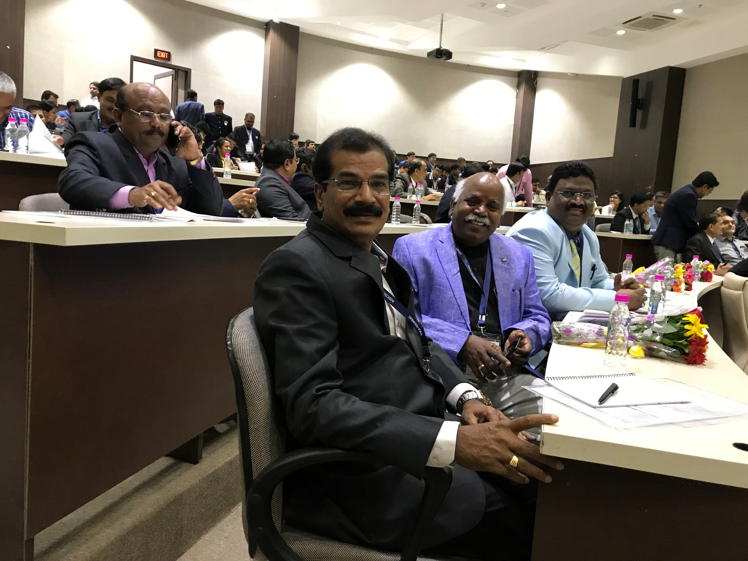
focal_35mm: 28
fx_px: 605
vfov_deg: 49.8
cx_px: 374
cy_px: 280
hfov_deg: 63.4
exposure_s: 1/14
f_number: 1.8
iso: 100
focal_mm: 3.99
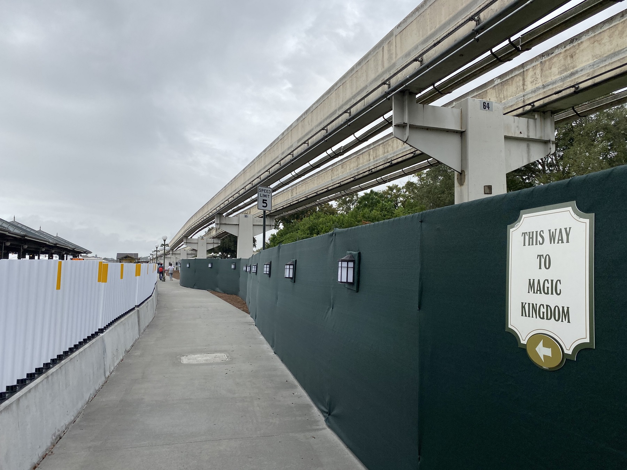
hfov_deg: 67.3
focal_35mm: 26
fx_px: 471
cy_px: 235
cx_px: 314
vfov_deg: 53.1
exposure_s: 1/2315
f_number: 1.8
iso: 32
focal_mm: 4.25
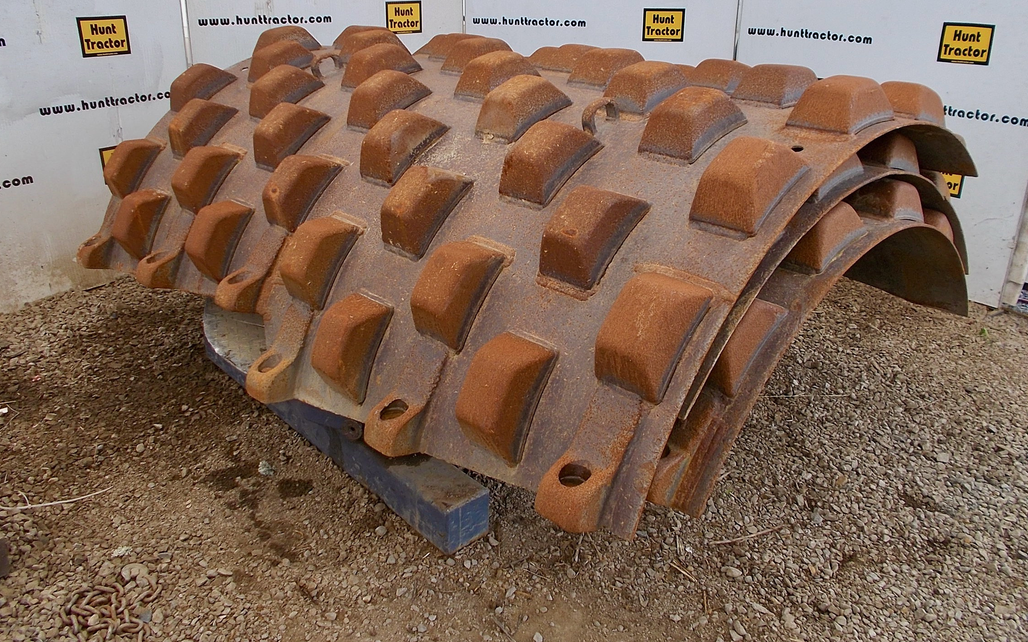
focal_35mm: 32
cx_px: 512
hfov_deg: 59.7
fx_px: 896
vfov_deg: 39.3
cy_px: 263
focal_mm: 5.3
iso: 80
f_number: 3.4
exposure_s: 1/125
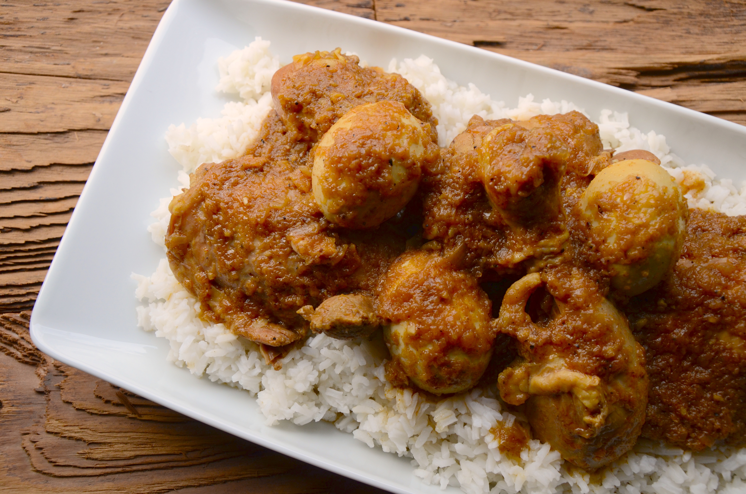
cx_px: 373
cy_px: 247
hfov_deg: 46.5
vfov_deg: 31.8
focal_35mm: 42
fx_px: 869
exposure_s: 1/200
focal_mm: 28
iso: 400
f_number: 5.6
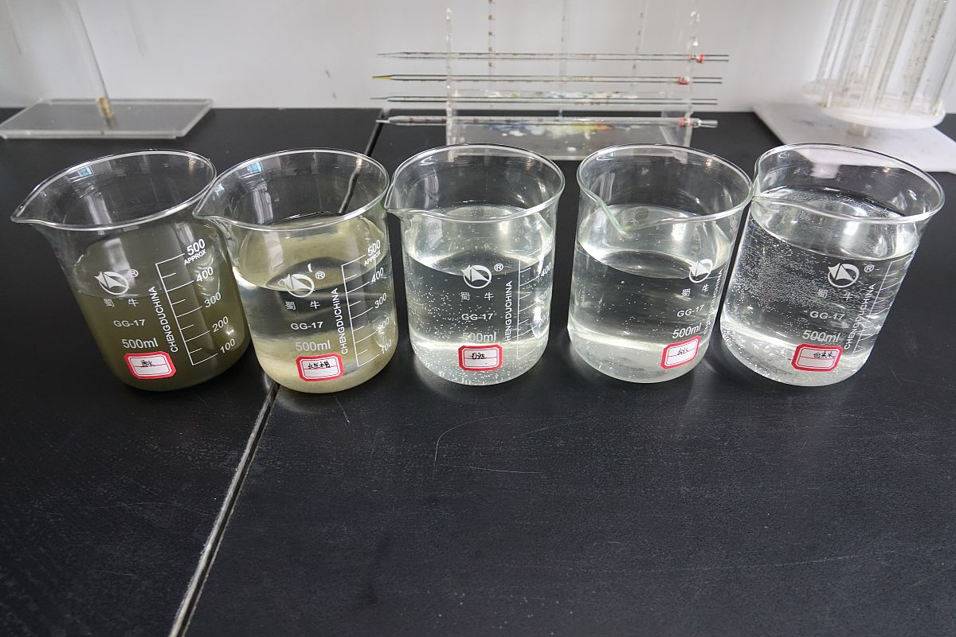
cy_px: 318
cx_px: 478
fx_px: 637
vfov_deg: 53.1
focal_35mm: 24
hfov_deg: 73.7
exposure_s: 1/30
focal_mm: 8.8
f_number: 2.4
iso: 800
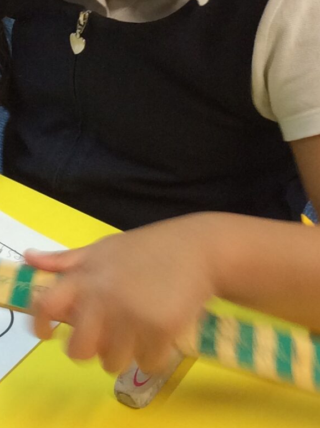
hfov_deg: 13.9
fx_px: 1311
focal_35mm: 106
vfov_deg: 18.4
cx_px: 70
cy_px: 68
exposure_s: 1/25
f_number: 2.4
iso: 64
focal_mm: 3.3
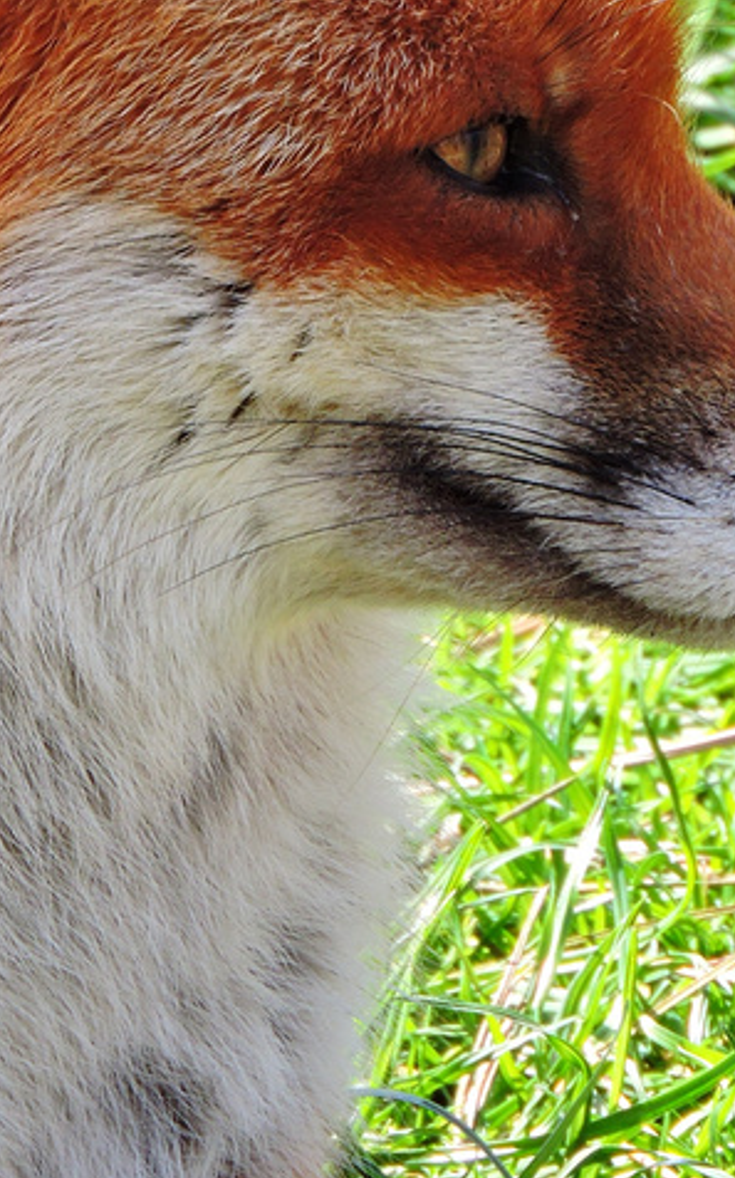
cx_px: 225
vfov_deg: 1.7
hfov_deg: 1.1
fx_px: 38603
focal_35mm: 1203
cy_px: 319
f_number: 5.6
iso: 100
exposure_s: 1/80
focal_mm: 89.6
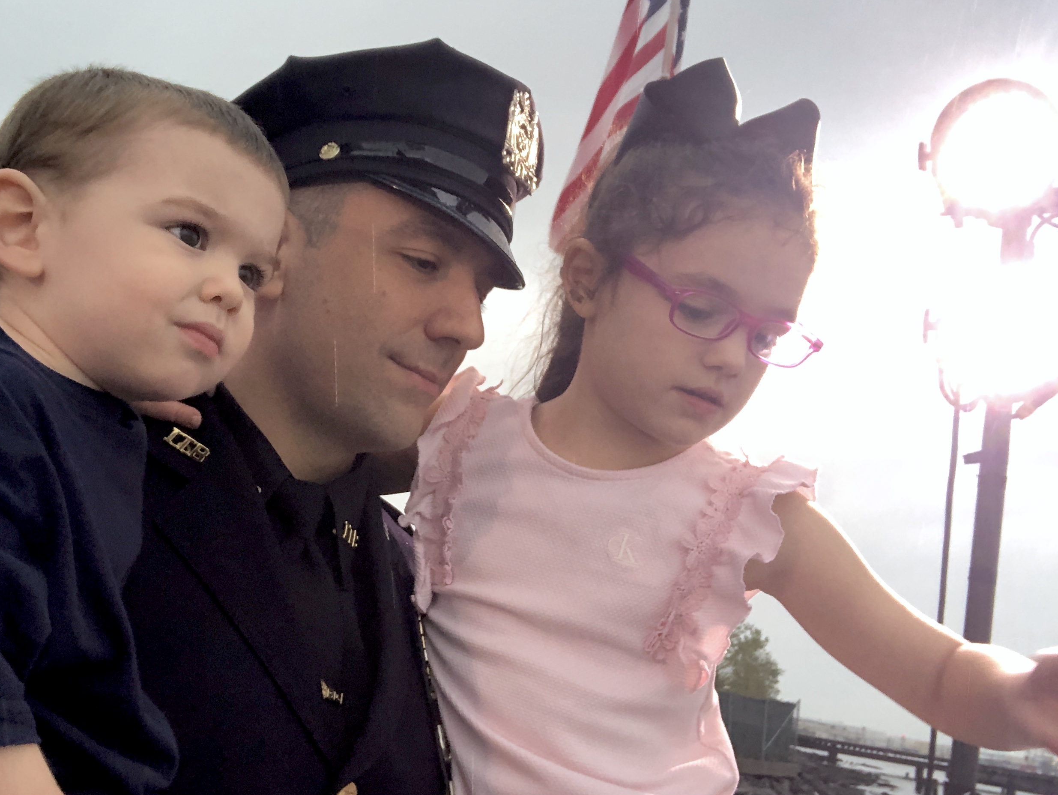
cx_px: 411
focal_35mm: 40
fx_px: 1223
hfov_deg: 46.4
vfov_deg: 36.0
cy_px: 427
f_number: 2.2
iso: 100
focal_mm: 2.87
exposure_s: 1/100
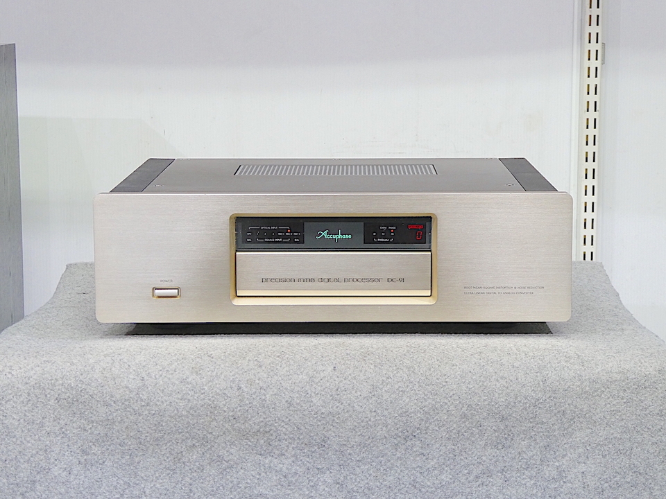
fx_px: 1520
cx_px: 333
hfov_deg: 24.7
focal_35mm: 79
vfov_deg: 18.7
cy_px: 250
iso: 200
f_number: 4.7
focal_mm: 14.1
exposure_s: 1/8
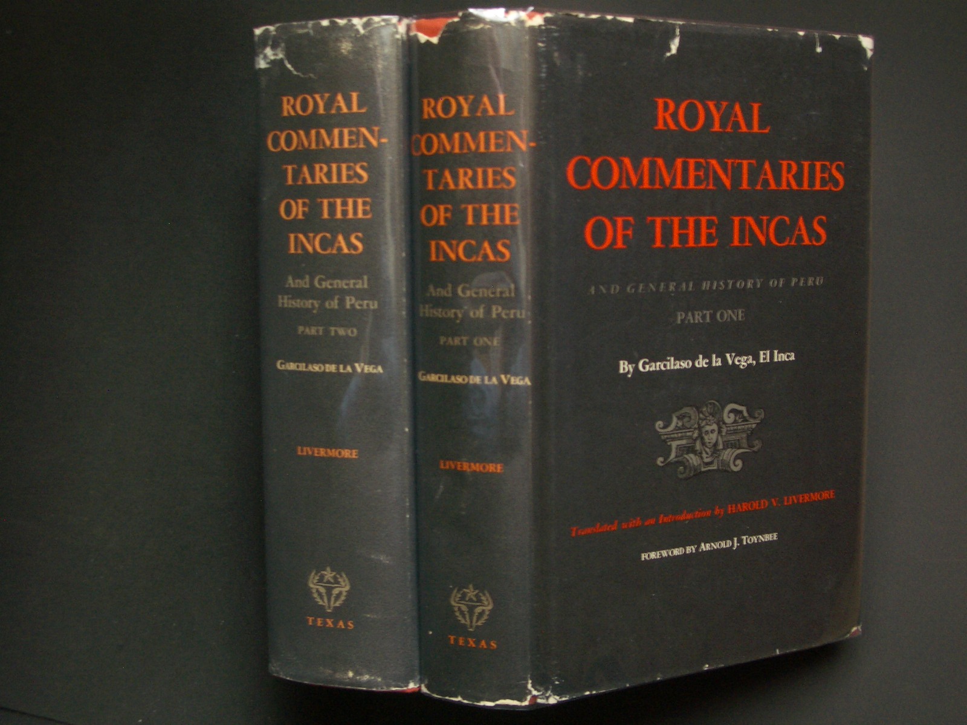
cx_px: 484
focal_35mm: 49
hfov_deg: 38.9
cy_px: 362
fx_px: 1369
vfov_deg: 29.7
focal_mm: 8.2
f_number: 3.1
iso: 100
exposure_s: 1/8
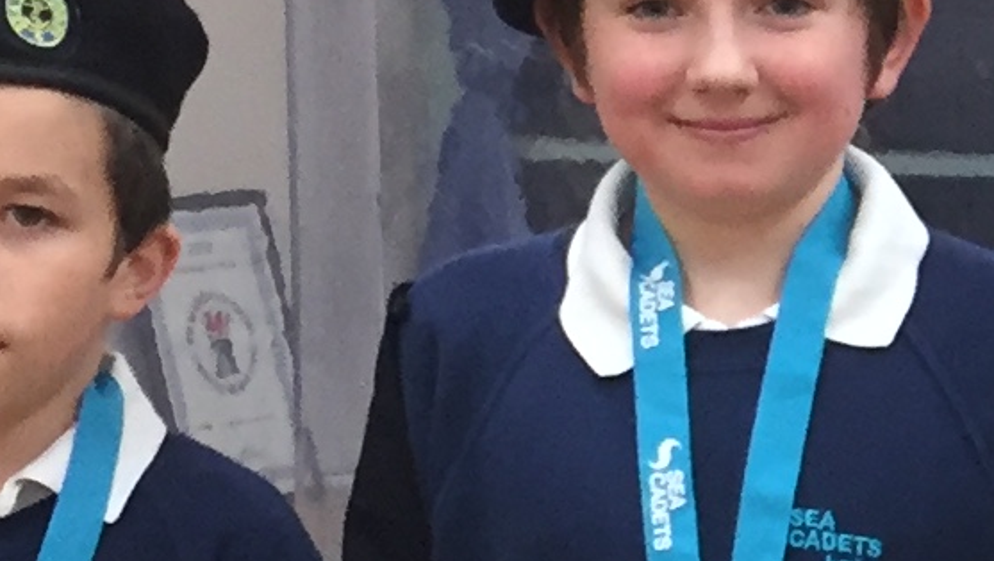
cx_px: 1938
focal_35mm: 185
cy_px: 599
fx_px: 4879
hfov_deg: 10.7
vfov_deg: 6.5
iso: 125
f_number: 2.2
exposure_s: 1/33
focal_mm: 4.15
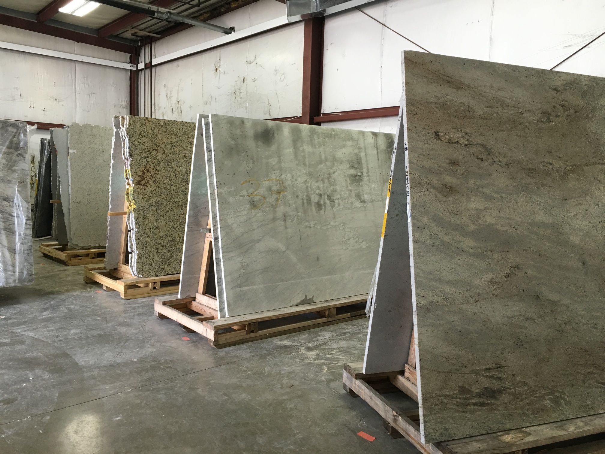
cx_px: 302
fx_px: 507
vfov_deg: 48.2
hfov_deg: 61.7
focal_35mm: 29
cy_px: 227
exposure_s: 1/30
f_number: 2.2
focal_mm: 4.15
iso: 40
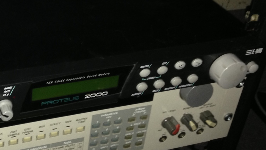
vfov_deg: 17.4
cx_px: 34
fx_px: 473
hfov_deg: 30.3
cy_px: -17
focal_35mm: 67
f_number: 2.4
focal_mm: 4.13
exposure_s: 1/16
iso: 160
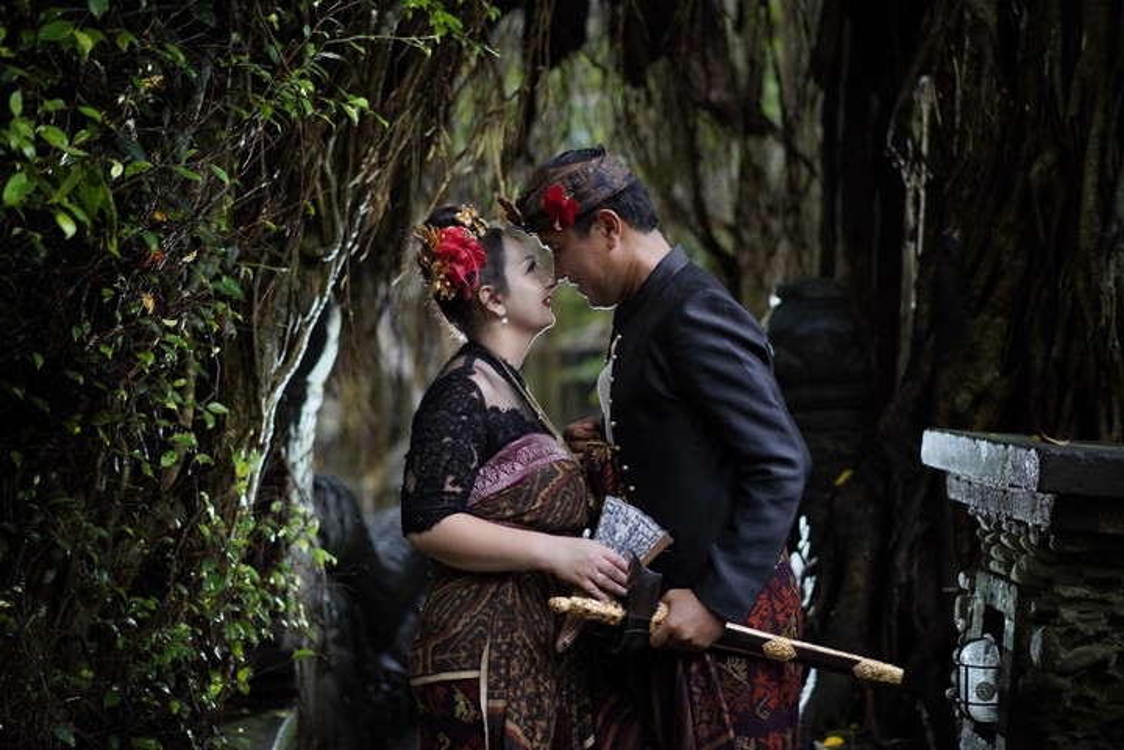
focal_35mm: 55
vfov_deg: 24.6
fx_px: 1717
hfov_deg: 36.2
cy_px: 375
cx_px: 562
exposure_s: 1/160
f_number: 1.8
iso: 640
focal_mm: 55
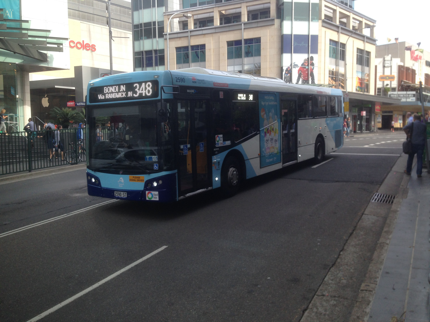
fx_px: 410
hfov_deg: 55.4
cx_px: 215
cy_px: 161
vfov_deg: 42.9
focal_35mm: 33
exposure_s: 1/507
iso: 50
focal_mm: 4.12
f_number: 2.4
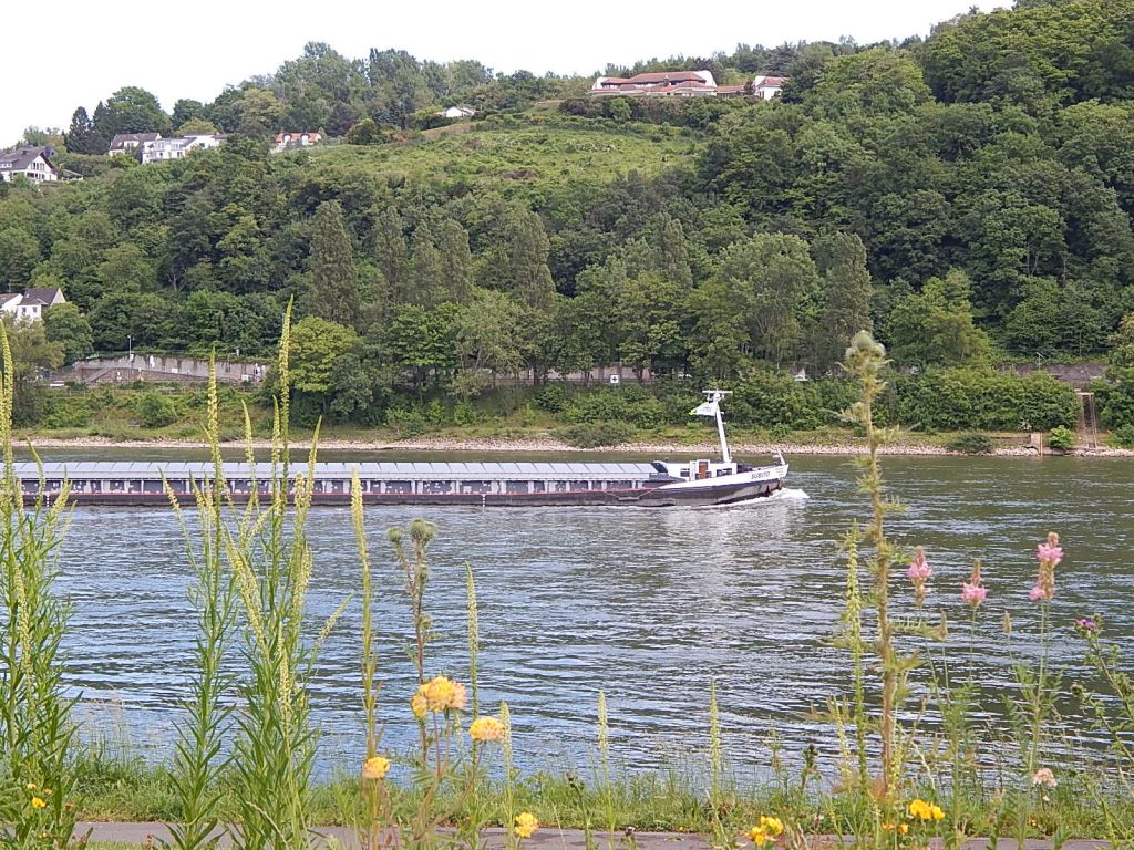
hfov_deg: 28.2
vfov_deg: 21.3
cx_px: 567
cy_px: 425
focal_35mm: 69
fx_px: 2260
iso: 125
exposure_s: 1/320
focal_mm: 12.3
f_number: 4.1
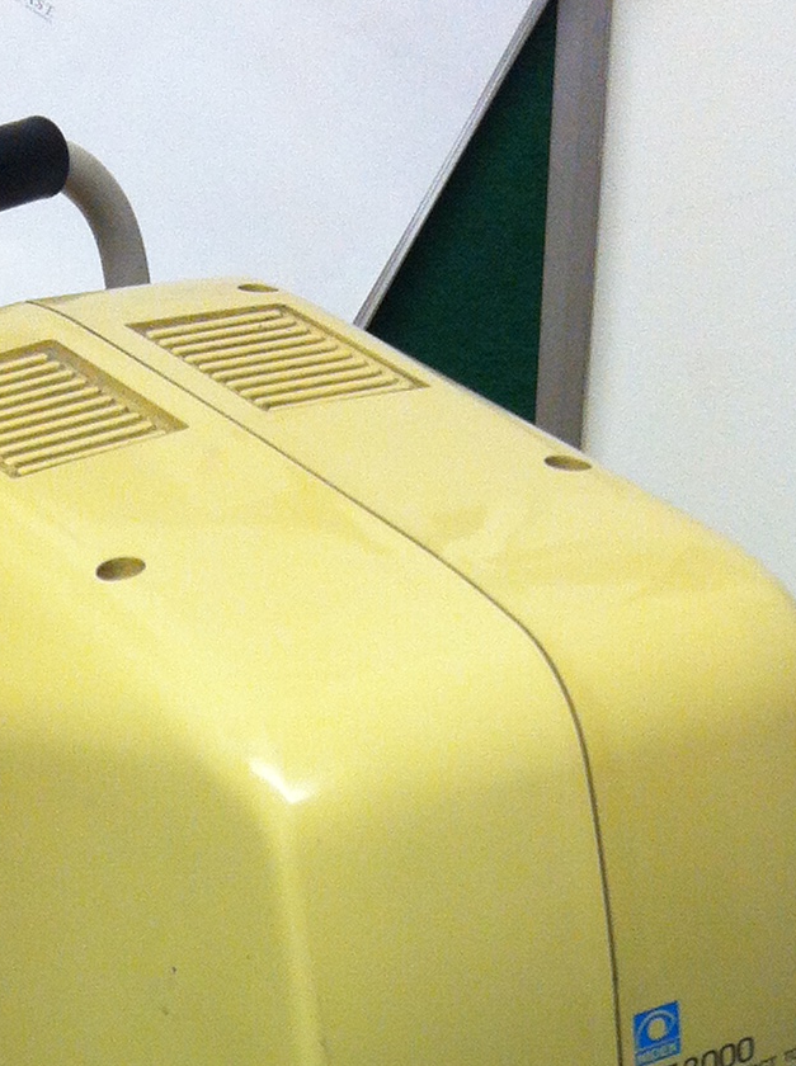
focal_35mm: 108
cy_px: 1464
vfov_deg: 17.0
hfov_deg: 13.6
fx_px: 3321
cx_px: 215
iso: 80
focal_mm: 3.85
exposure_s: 1/24
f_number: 2.8
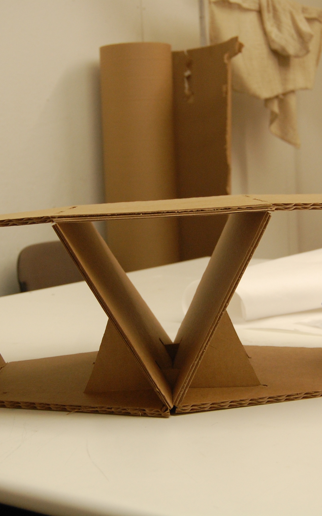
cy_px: 258
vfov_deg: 29.8
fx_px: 969
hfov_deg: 18.9
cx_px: 169
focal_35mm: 69
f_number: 4.2
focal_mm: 30
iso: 800
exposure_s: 1/30
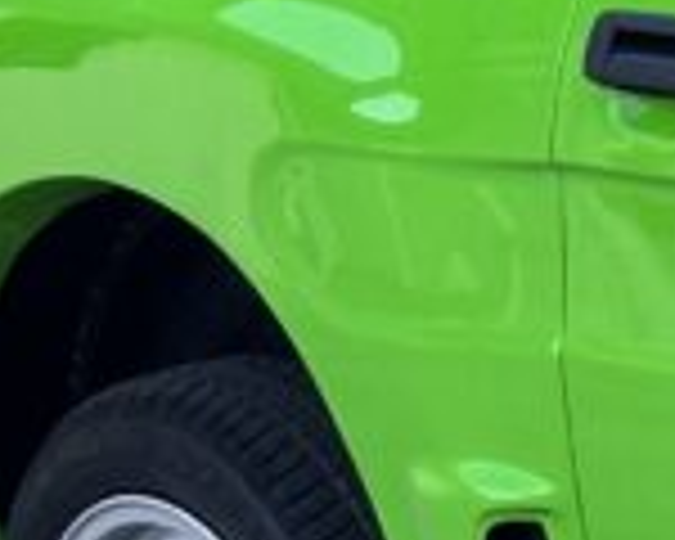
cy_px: 72
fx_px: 6373
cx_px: 1791
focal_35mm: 319
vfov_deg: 4.8
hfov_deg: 5.8
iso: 64
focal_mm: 6.86
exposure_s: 1/389
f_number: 1.78
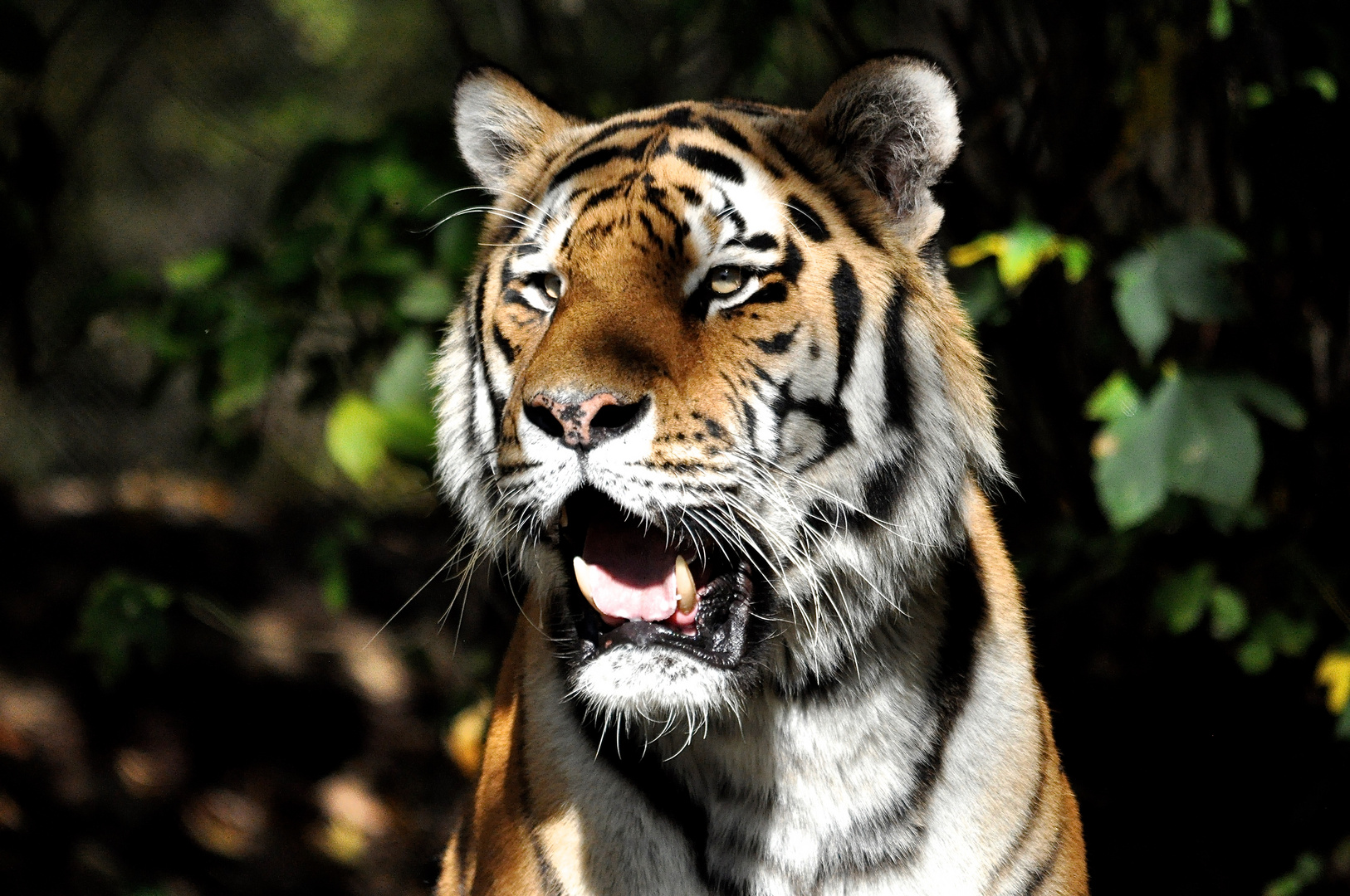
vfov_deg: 1.8
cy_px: 448
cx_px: 675
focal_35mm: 750
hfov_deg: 2.8
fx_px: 28091
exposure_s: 1/3200
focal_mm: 500
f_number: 6.3
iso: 1250
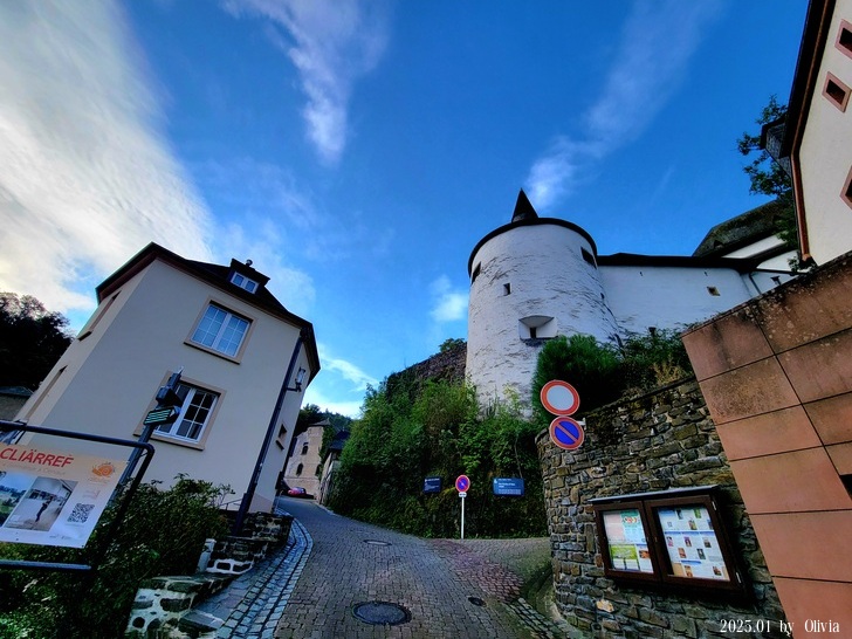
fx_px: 320
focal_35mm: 13
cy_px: 320
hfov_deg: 106.2
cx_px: 426
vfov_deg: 89.9
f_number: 2.2
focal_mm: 2.2
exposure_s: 1/1111
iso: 50
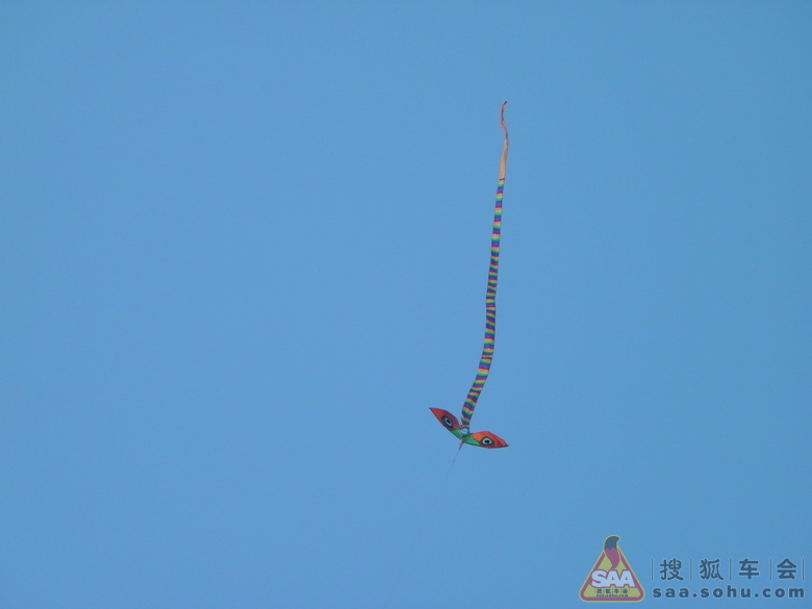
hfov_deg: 4.7
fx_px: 9852
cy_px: 304
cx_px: 406
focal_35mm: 420
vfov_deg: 3.5
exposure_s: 1/640
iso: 125
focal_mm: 75
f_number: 5.4
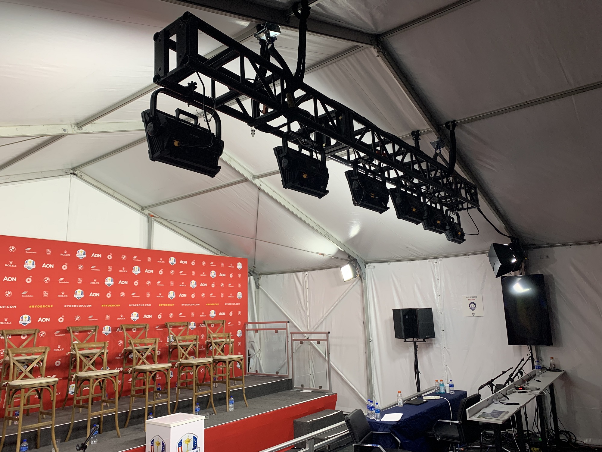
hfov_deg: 67.3
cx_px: 301
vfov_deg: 53.1
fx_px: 452
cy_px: 226
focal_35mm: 26
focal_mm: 4.25
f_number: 1.8
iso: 80
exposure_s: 1/100
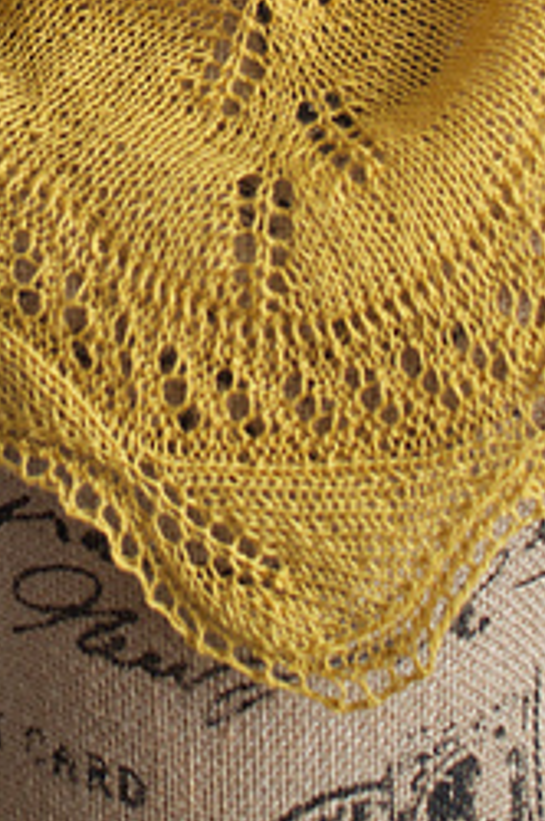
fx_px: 2619
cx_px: 39
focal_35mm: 115
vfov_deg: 17.0
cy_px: -190
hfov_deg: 11.8
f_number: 2.5
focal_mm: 30
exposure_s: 1/100
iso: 500
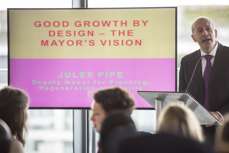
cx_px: 127
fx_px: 1482
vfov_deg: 5.9
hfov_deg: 8.8
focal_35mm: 233
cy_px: 74
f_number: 3.5
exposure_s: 1/200
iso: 400
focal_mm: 200
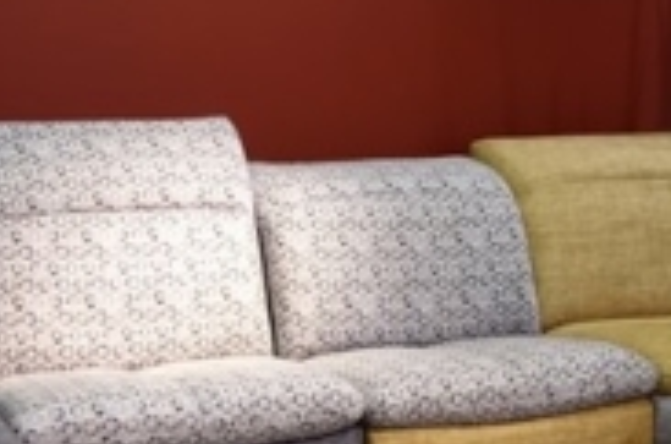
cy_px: 215
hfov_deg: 24.1
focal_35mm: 84
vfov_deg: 16.2
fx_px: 1562
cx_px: 462
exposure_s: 1/30
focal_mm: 8.8
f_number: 2.8
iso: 320
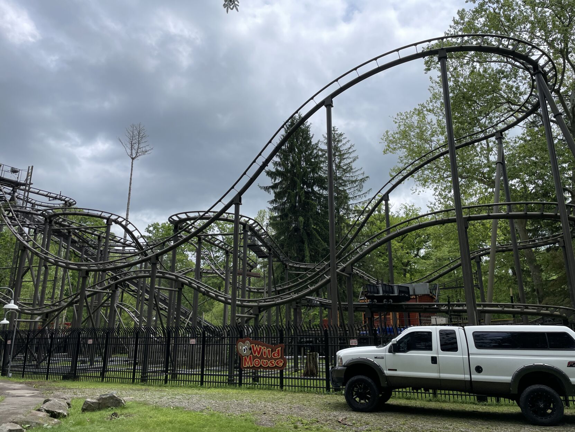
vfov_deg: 53.1
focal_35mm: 26
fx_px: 432
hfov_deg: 67.3
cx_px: 288
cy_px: 216
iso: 32
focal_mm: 4.2
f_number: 1.6
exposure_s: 1/5291
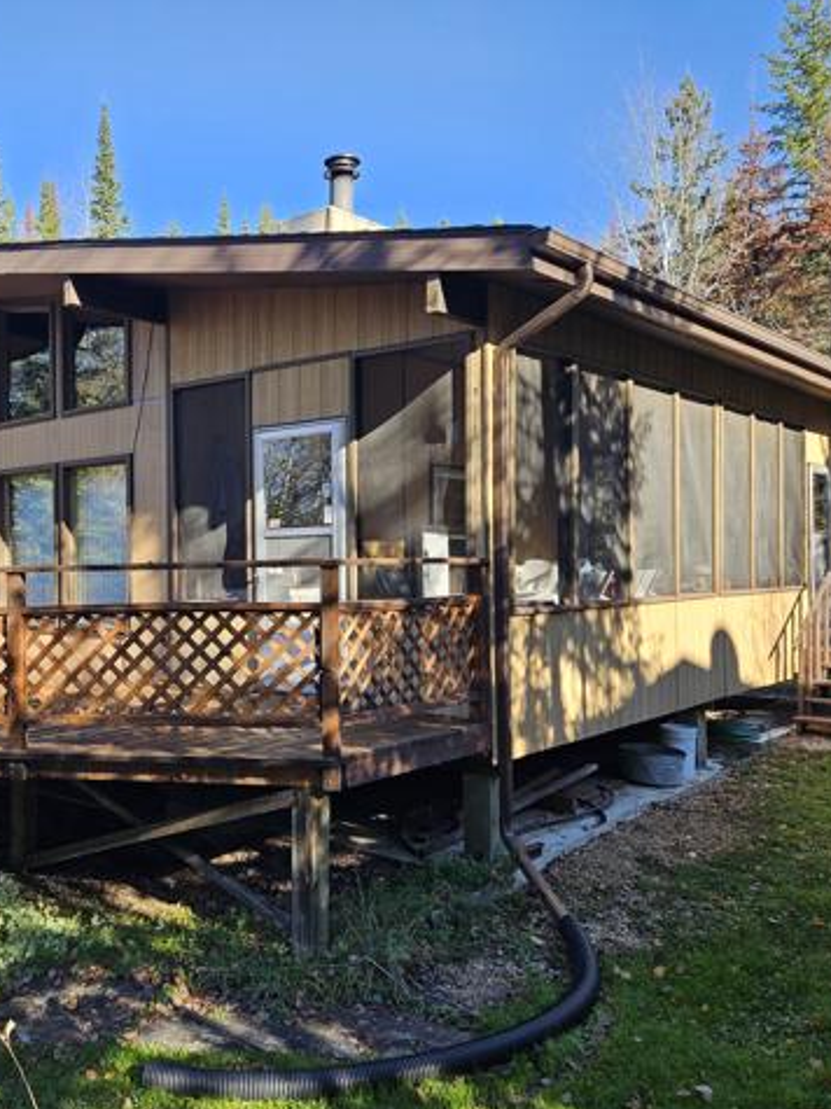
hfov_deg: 43.7
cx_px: 189
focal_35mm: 31
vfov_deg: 58.4
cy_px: 556
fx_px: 993
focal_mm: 5.4
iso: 25
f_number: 1.8
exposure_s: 1/445
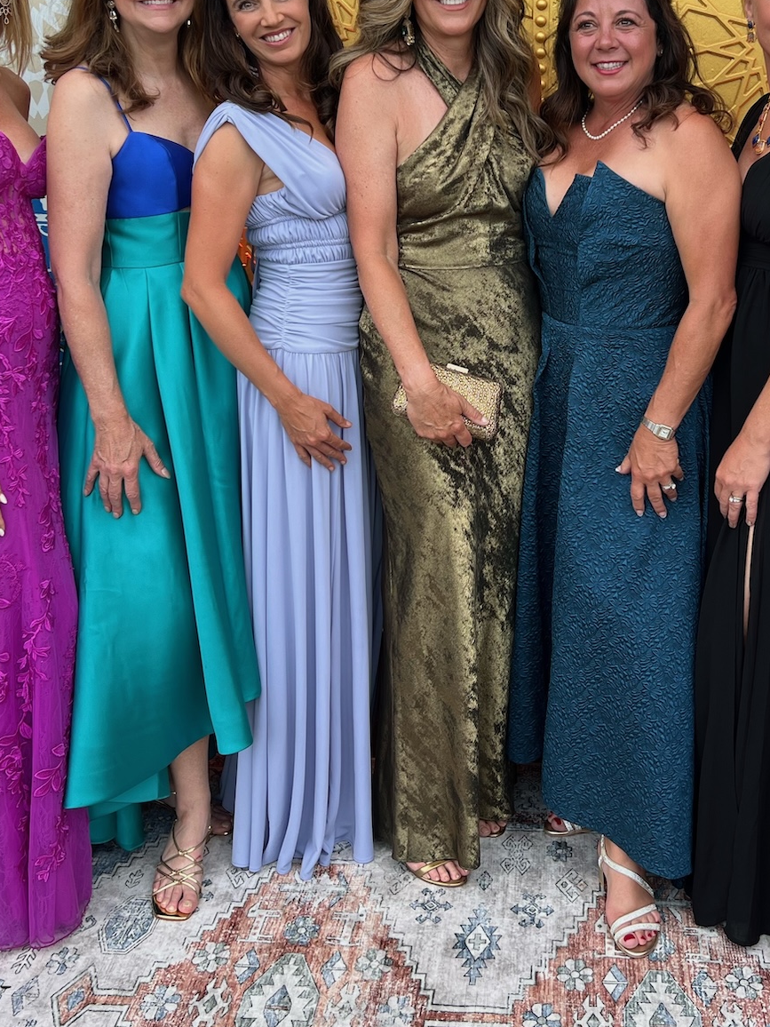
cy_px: 335
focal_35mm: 45
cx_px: 471
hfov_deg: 32.1
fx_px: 1335
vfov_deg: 41.5
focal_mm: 5.7
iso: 32
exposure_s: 1/131
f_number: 1.5
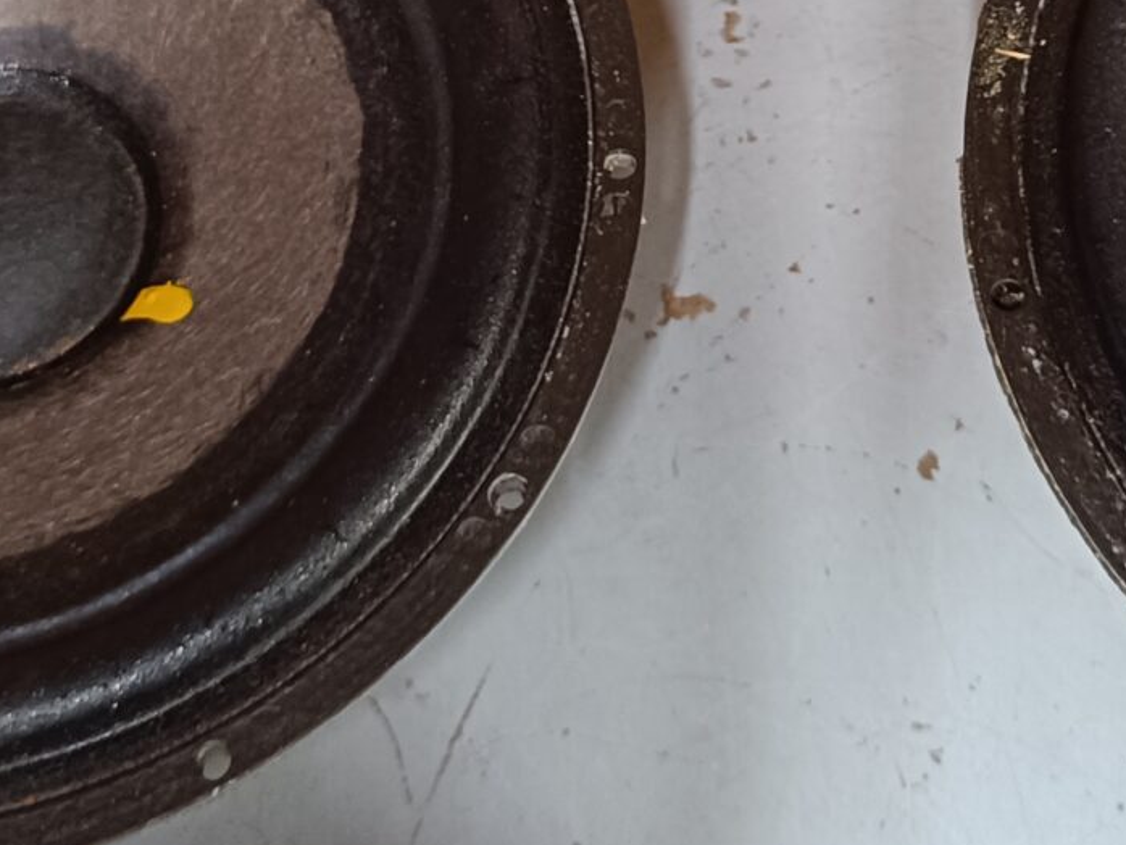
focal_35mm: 88
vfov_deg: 16.0
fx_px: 2863
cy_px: -240
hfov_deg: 22.1
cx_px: 760
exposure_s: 1/25
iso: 923
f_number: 1.88
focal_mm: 5.59
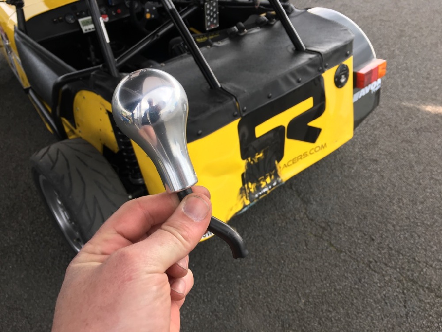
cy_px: 166
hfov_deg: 61.7
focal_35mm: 29
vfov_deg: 48.2
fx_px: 370
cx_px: 221
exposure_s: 1/100
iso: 40
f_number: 2.2
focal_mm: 4.15
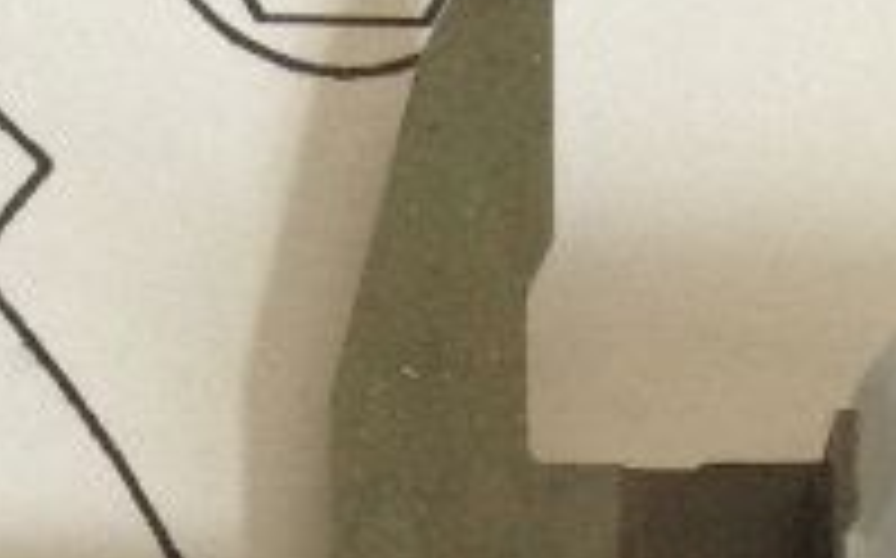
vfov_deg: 5.9
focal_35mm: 191
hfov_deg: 11.0
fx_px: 4660
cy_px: 2178
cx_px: 612
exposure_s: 1/120
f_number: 2.4
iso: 80
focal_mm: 4.28
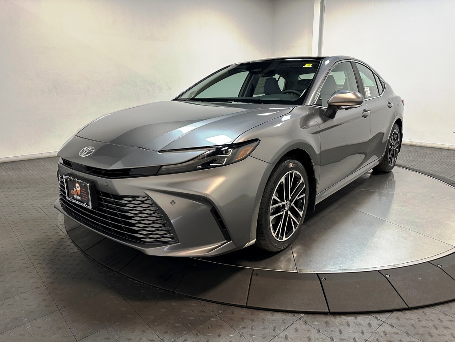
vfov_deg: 56.8
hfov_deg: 71.6
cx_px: 228
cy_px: 171
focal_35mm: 24
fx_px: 315
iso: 250
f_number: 1.78
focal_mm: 6.86
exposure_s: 1/60
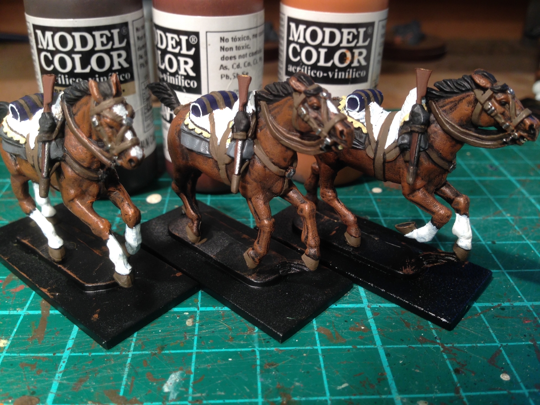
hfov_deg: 55.4
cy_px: 202
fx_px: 515
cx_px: 270
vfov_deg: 42.9
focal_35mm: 33
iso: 50
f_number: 2.4
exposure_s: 1/30
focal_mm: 4.12
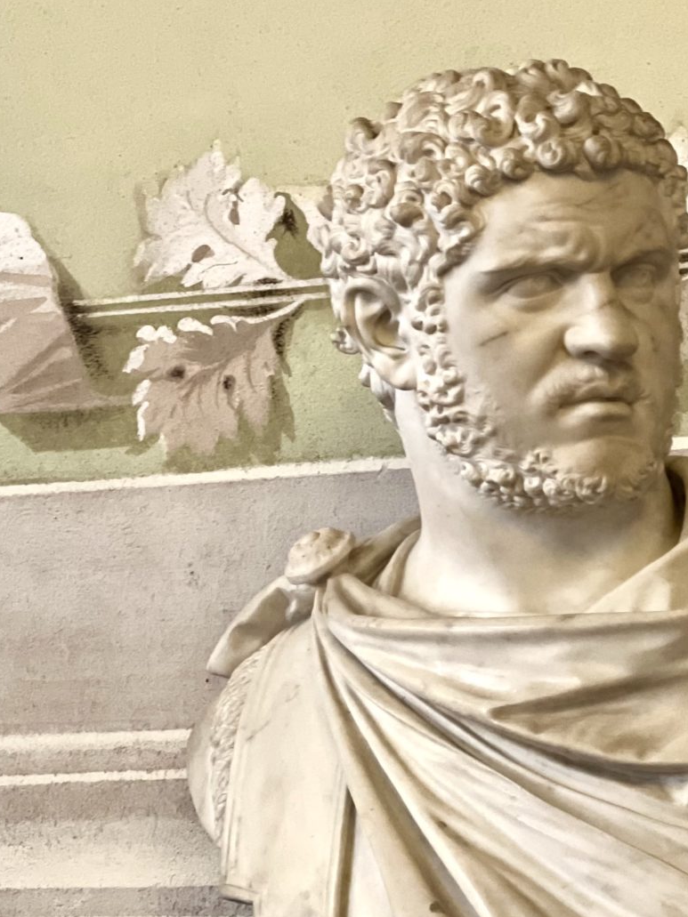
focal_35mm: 153
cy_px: 635
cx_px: 504
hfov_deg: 9.7
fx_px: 4055
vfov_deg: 12.9
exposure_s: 1/25
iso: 400
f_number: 2.8
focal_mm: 9
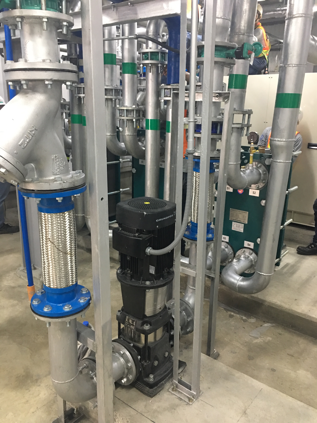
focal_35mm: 29
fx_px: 354
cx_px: 158
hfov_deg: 48.2
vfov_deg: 61.7
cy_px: 212
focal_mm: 4.15
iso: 80
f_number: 2.2
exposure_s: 1/10
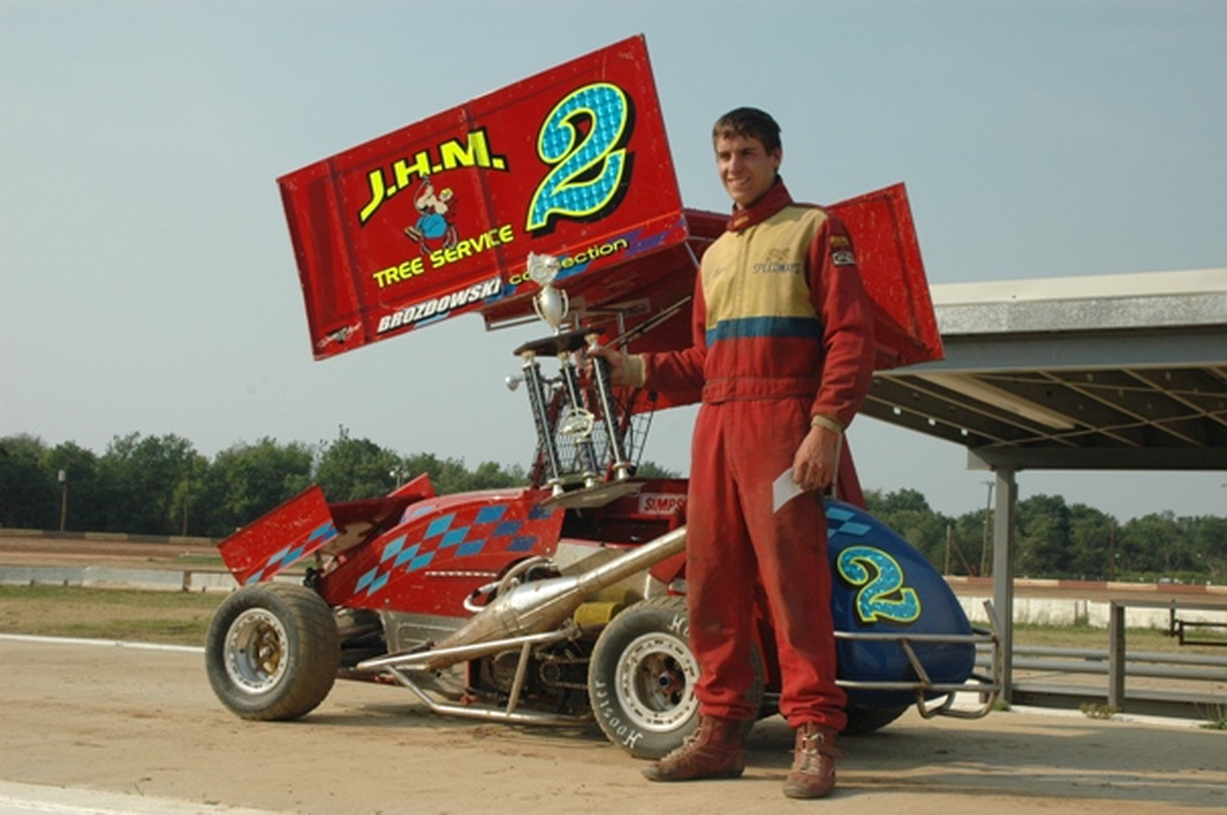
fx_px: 1736
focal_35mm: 51
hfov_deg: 38.9
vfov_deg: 26.4
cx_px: 614
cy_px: 408
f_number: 13
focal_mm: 34
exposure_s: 1/640
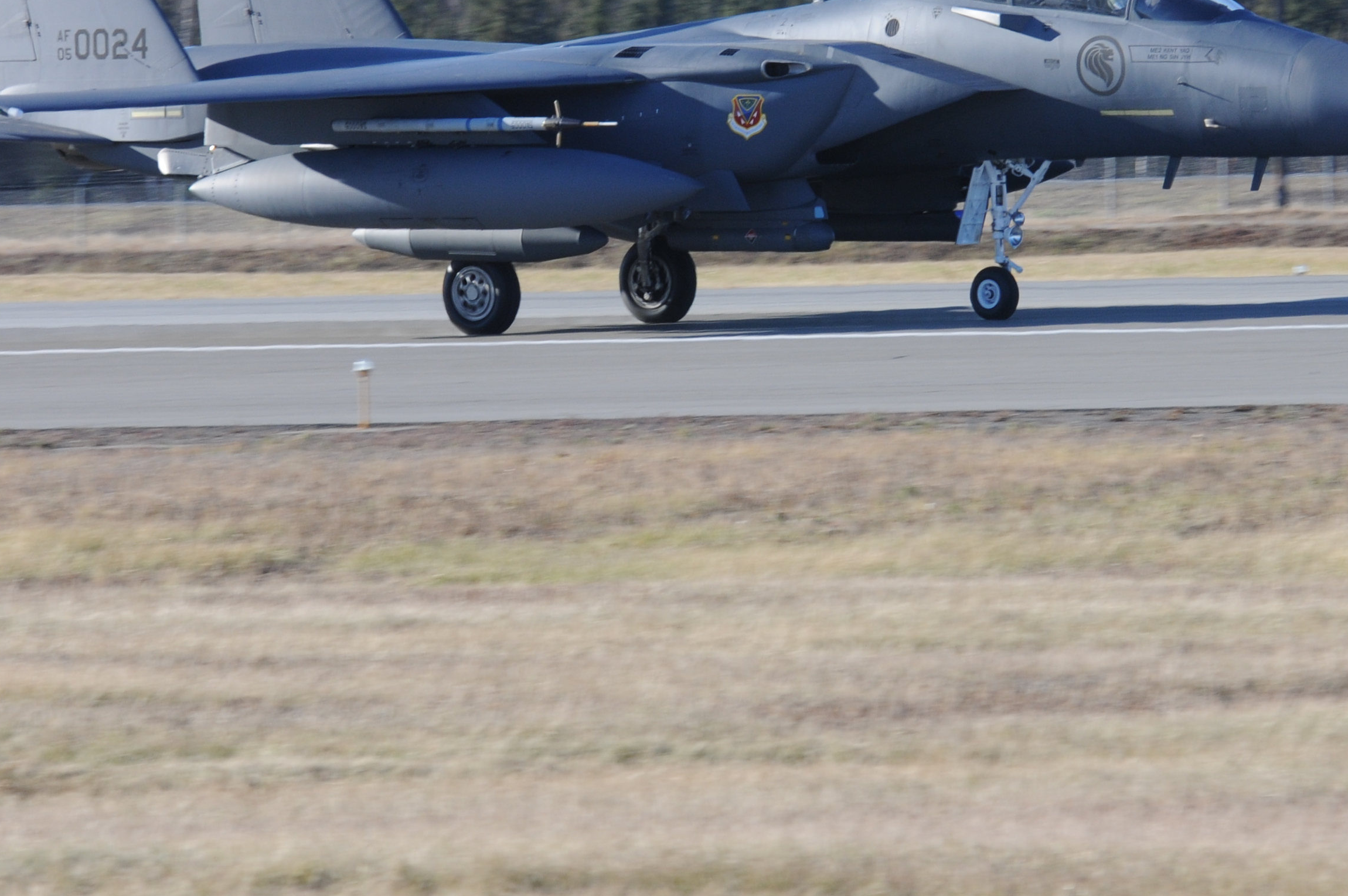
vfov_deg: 1.9
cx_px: 934
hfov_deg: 2.8
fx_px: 27191
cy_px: 203
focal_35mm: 727
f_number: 8
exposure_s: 1/250
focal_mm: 260
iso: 200
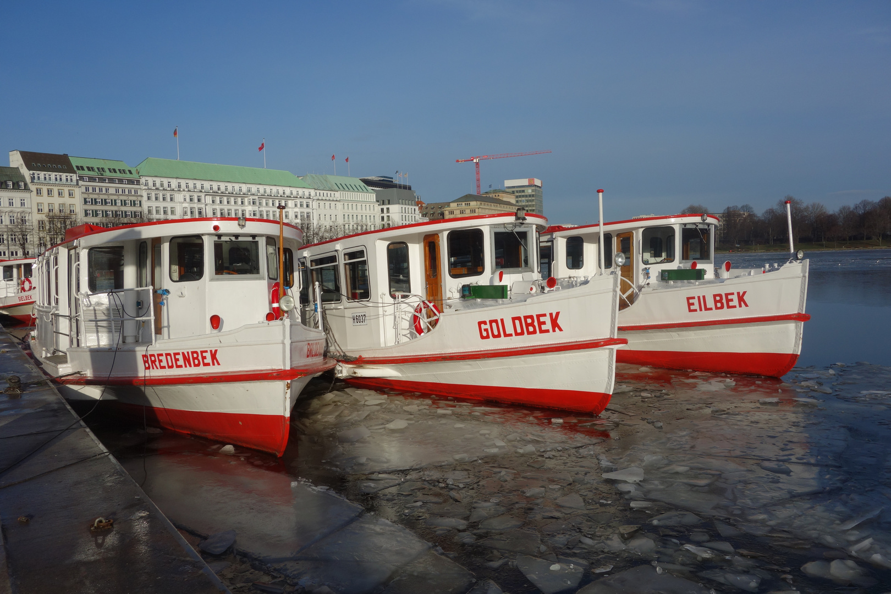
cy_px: 297
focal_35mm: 28
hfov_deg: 65.5
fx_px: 693
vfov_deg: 46.4
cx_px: 446
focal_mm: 10.4
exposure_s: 1/800
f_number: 6.3
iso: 125
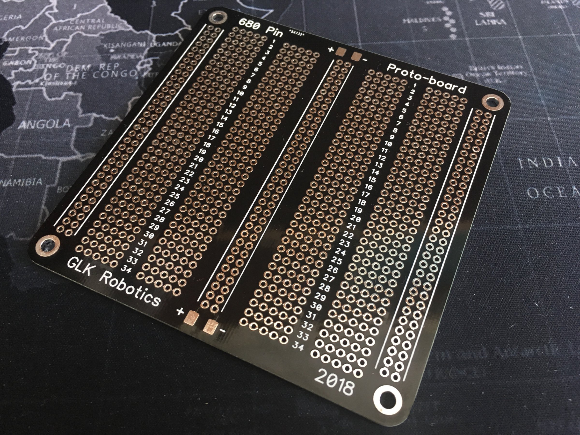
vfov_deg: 48.2
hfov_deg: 61.7
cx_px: 290
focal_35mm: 29
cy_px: 218
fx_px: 486
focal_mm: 4.15
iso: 64
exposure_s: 1/30
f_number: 2.2
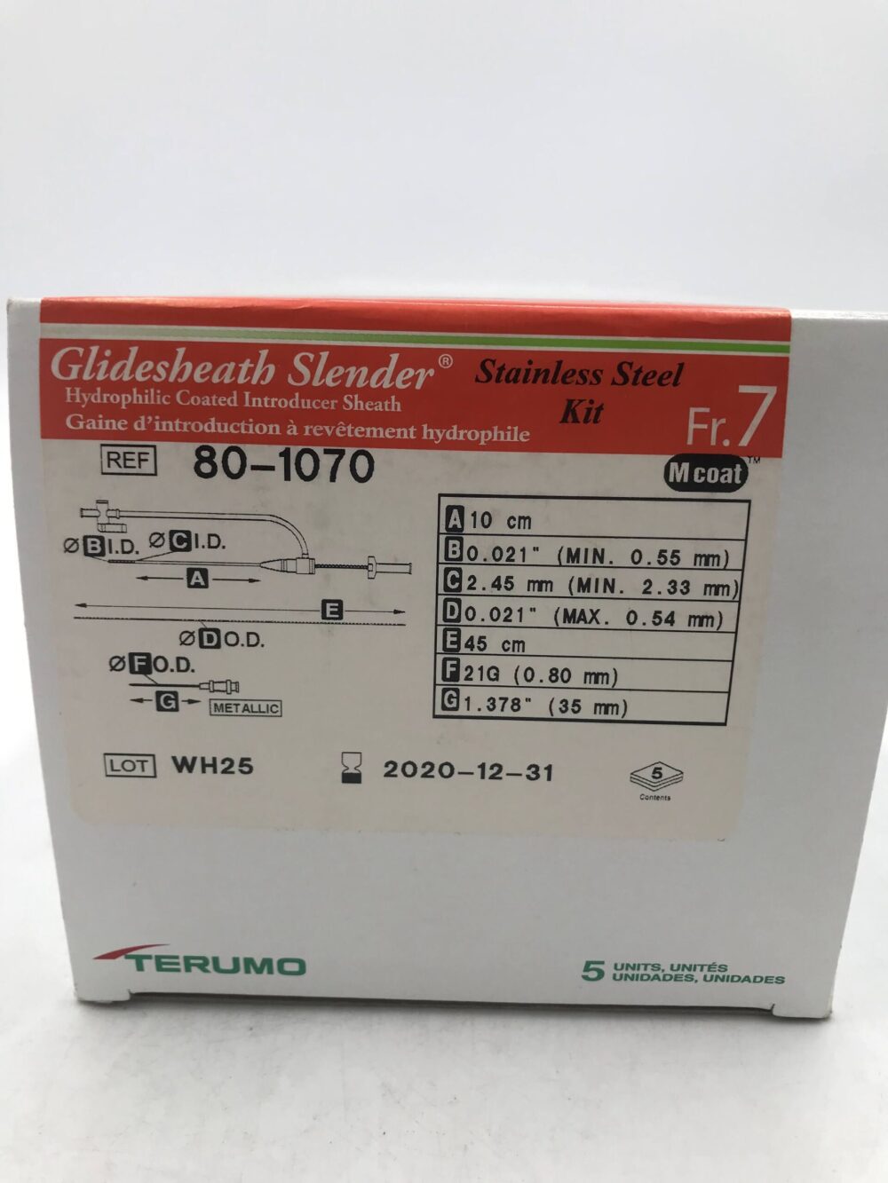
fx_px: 958
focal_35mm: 28
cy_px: 592
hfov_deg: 49.8
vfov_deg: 63.4
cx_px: 444
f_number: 1.8
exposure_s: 1/120
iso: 25
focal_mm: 3.99
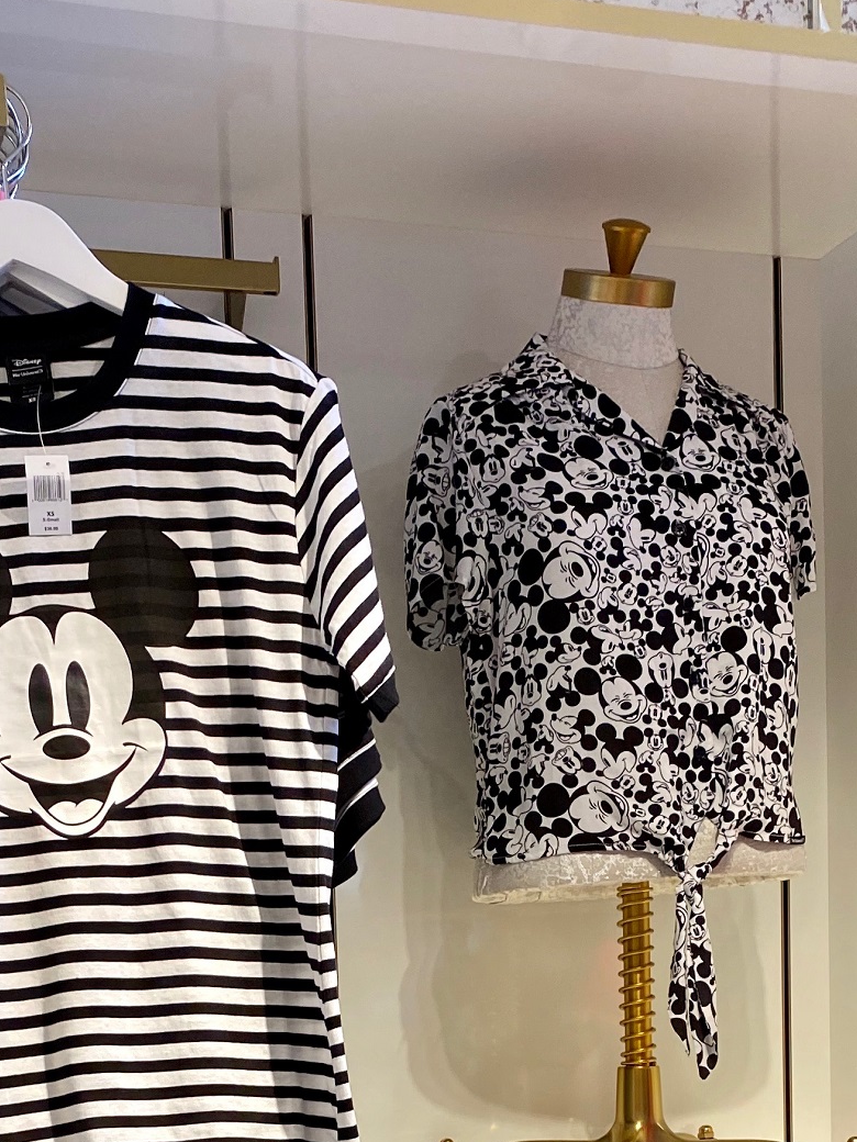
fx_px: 1981
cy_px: 1228
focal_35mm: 60
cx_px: 355
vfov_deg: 29.3
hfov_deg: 24.4
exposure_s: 1/64
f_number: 1.8
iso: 64
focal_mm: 4.25
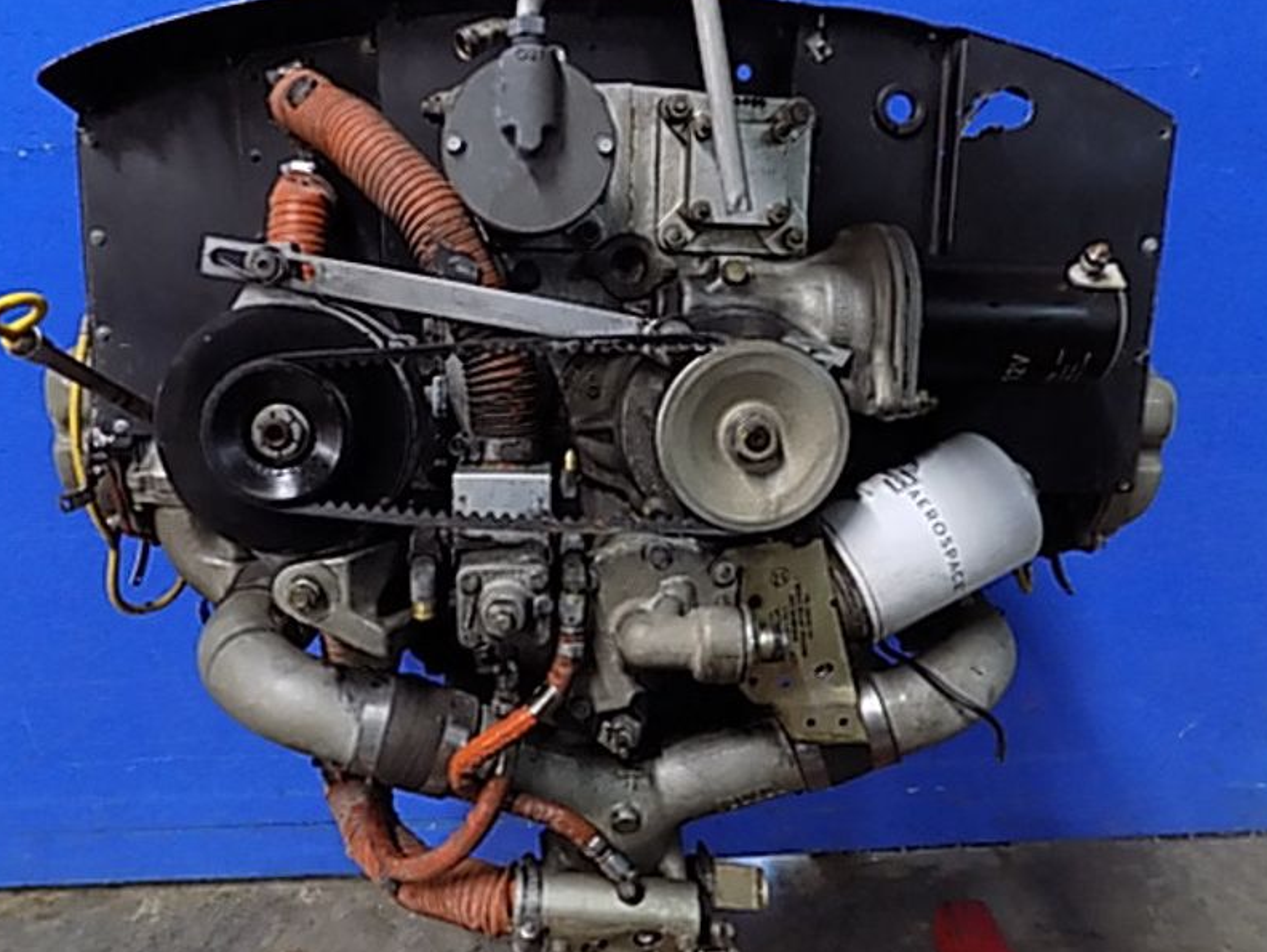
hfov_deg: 65.2
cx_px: 598
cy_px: 494
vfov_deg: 51.4
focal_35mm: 27
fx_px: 989
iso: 400
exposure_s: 1/13
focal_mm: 4
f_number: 3.1
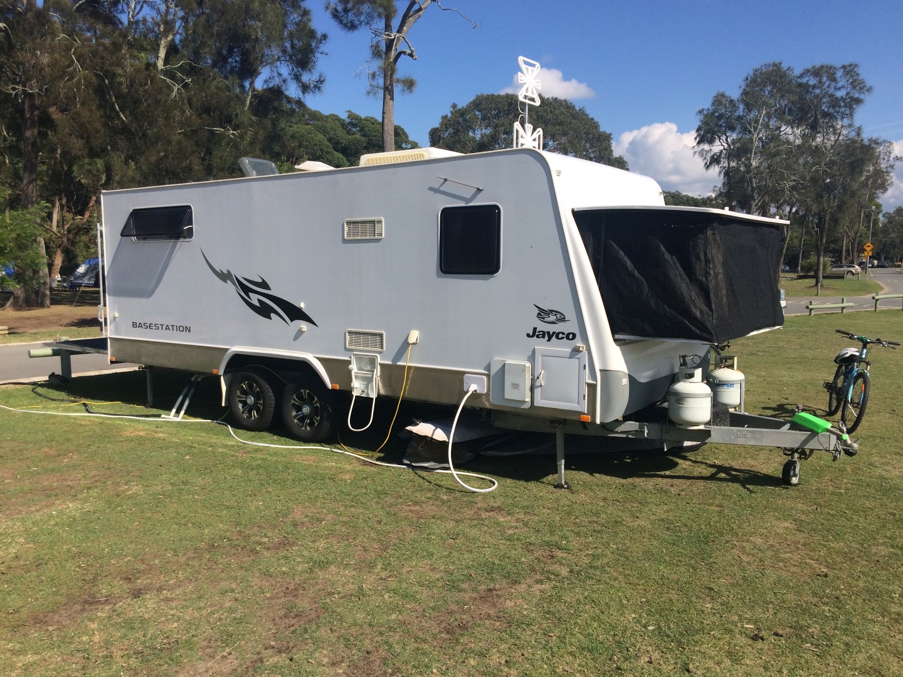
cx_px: 452
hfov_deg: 61.7
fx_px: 756
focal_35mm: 29
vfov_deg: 48.2
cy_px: 338
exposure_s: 1/2415
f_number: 2.2
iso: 32
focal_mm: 4.15
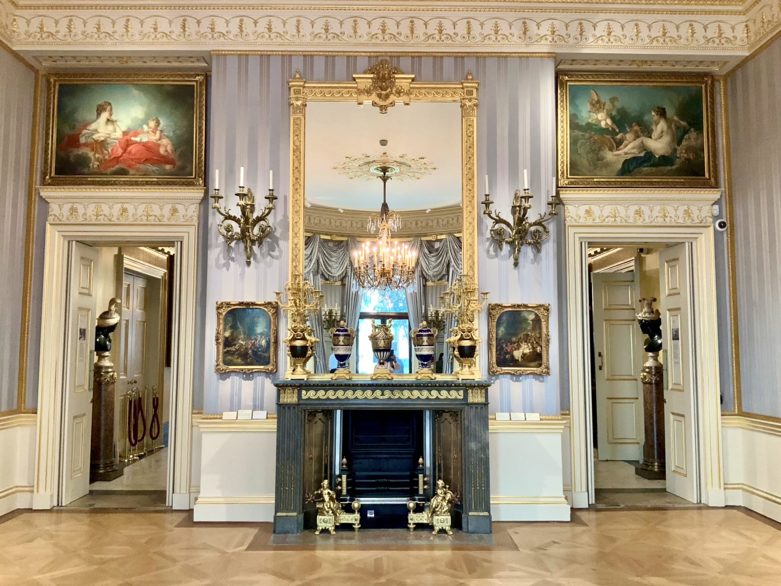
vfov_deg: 48.2
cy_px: 293
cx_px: 390
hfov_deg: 61.7
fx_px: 654
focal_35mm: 29
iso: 200
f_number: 1.8
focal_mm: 3
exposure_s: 1/50
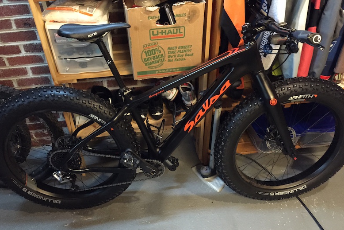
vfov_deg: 42.2
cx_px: 169
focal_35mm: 31
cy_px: 132
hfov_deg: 60.3
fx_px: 296
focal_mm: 4.15
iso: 400
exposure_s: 1/15
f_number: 2.2
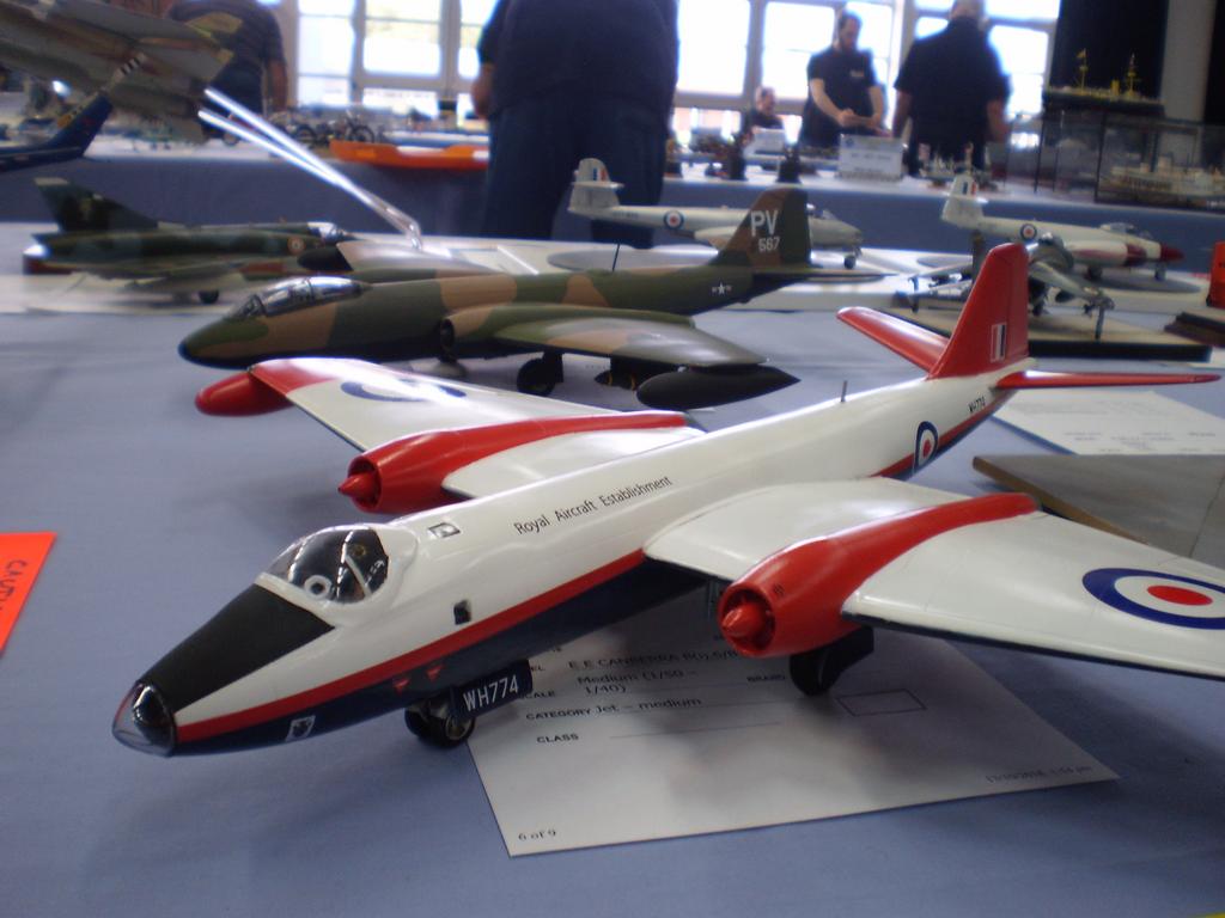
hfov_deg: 51.4
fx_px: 1274
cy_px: 459
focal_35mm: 36
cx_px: 612
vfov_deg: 39.7
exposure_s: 1/30
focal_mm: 6.3
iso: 100
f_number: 3.1
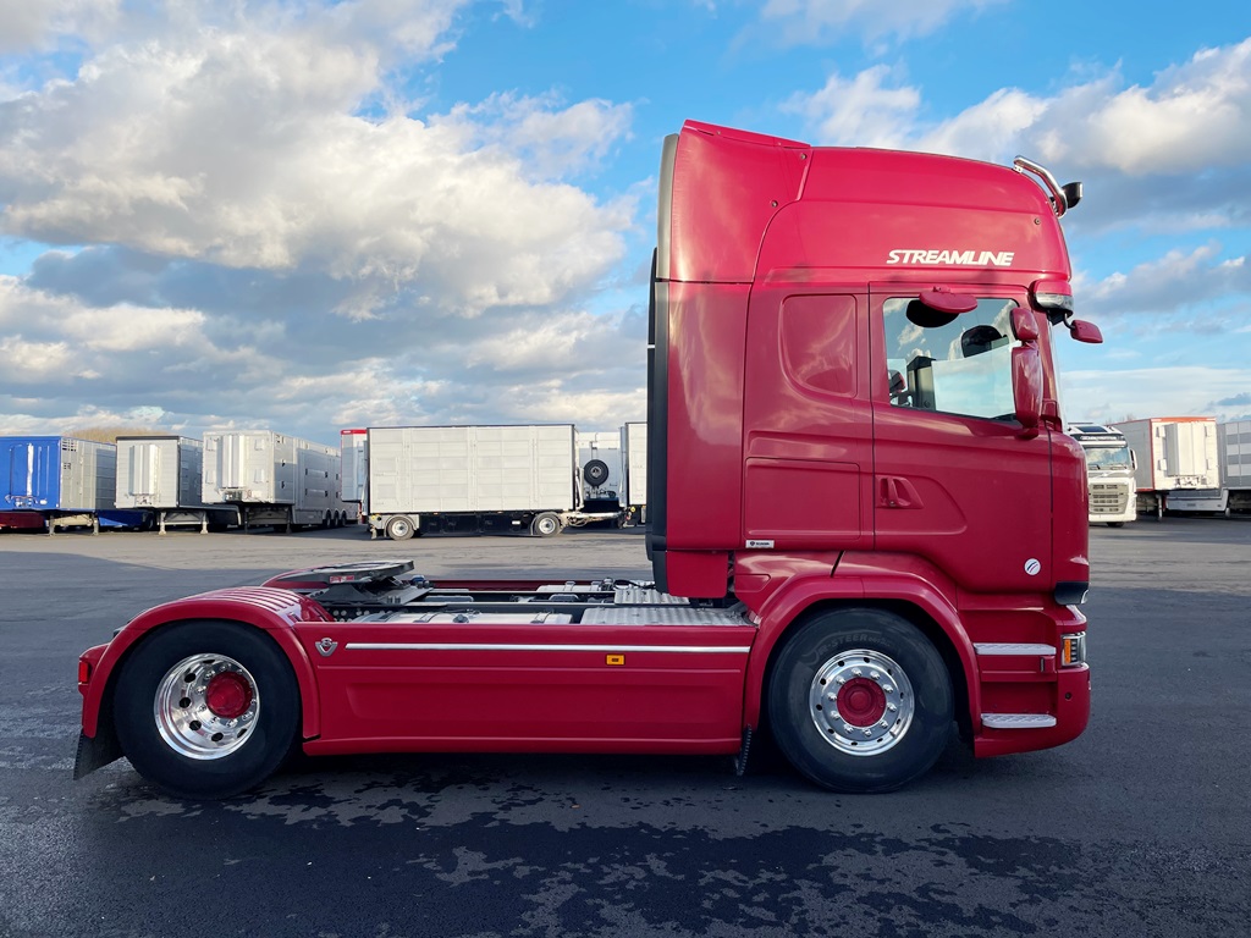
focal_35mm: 26
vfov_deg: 53.1
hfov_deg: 67.3
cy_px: 469
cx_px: 626
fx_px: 940
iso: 32
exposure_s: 1/1147
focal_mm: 4.2
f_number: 1.6
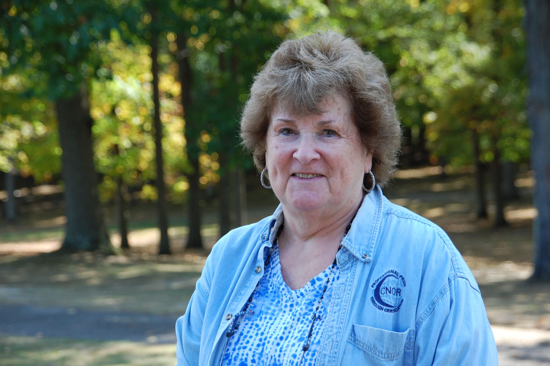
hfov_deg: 15.2
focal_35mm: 135
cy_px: 183
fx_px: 2061
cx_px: 275
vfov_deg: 10.1
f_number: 5.6
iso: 400
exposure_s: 1/250
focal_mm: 90
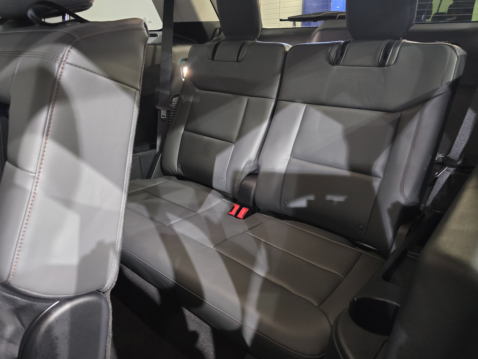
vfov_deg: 56.8
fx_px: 331
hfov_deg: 71.6
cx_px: 242
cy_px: 183
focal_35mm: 24
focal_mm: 6.3
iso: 1250
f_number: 1.7
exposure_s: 1/15
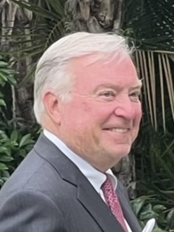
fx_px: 516
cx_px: 87
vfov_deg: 25.3
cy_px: 116
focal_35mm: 77
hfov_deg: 19.1
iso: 64
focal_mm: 9
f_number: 2.8
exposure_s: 1/99
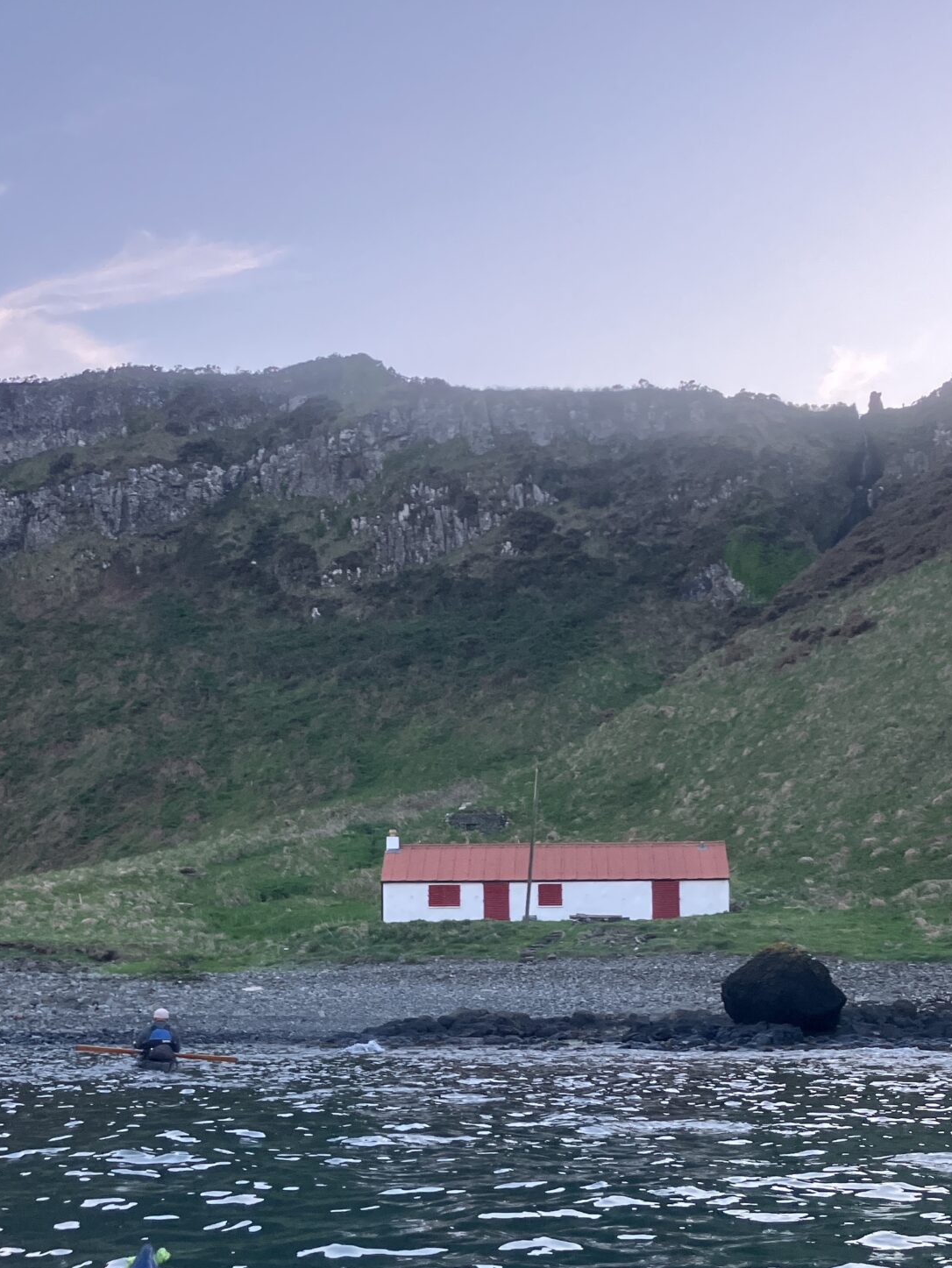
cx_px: 493
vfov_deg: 38.4
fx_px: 1796
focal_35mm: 49
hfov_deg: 29.7
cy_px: 856
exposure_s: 1/121
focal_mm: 3.99
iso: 50
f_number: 1.8
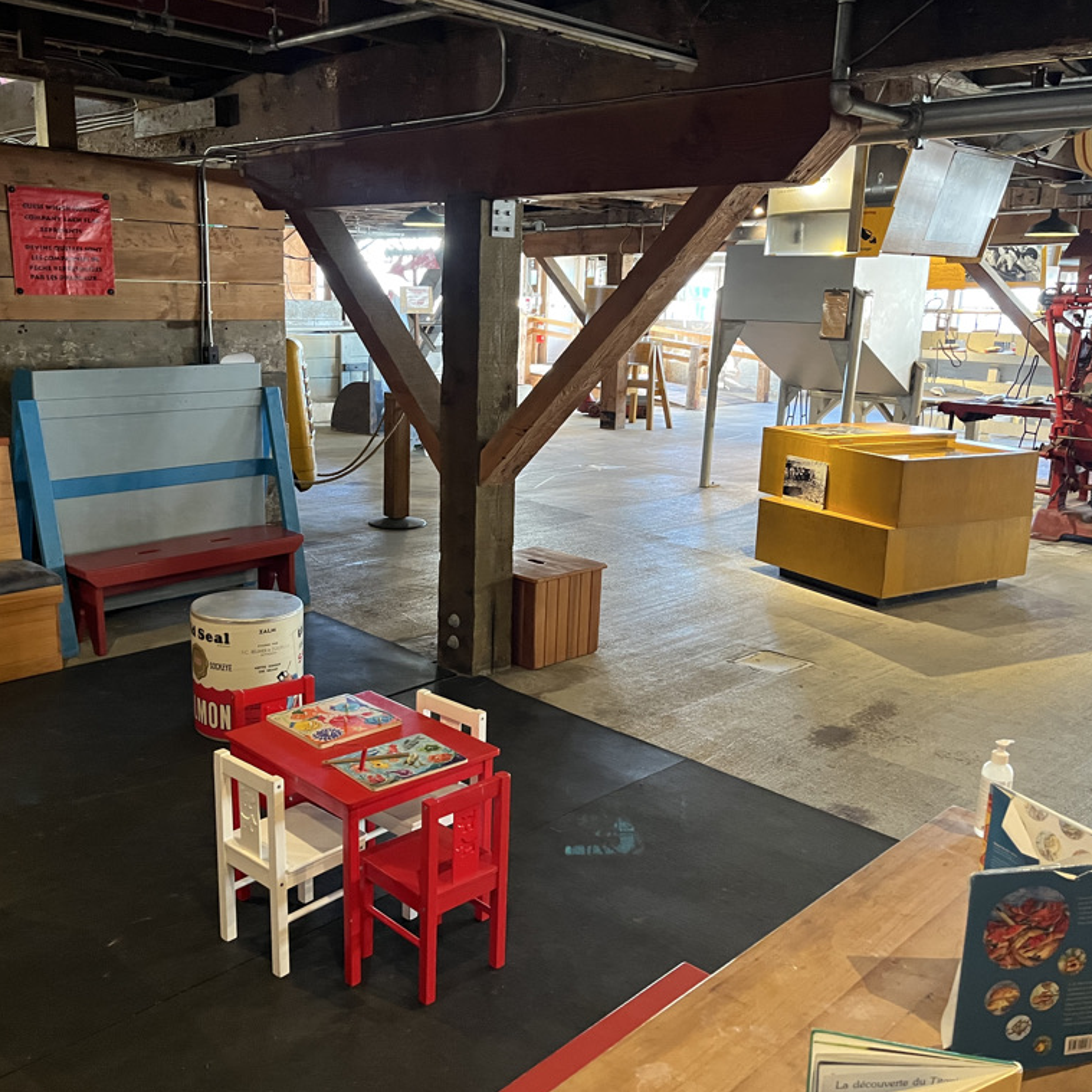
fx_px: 1106
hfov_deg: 52.4
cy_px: 545
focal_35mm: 31
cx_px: 492
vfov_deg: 52.5
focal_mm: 5.1
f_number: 1.6
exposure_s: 1/60
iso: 500
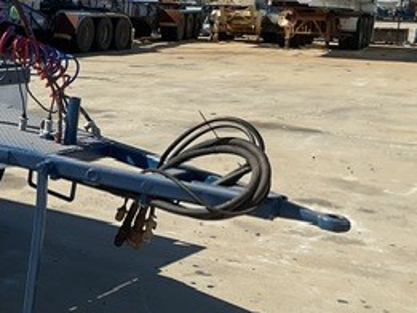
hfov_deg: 24.7
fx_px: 856
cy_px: 160
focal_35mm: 71
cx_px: -89
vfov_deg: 20.7
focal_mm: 3
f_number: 1.8
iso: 16
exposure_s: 1/1984
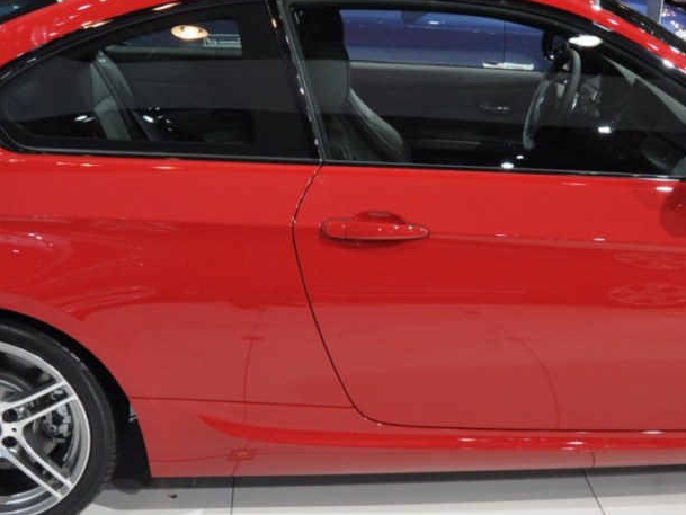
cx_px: 386
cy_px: 379
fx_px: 1051
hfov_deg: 36.1
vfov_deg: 27.2
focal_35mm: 53
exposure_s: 1/100
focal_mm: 14
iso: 400
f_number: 5
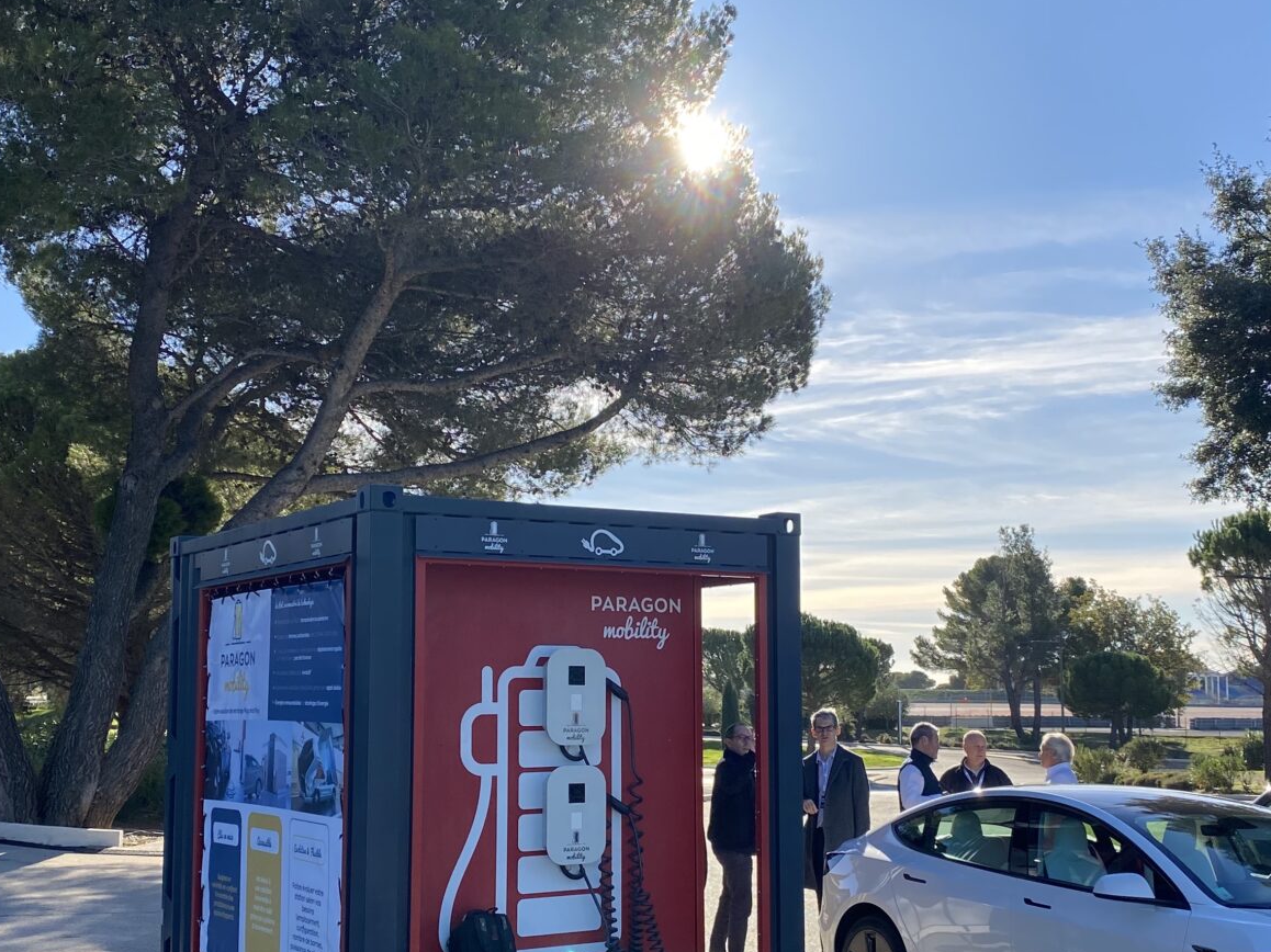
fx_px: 1689
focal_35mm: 46
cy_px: 571
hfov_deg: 41.2
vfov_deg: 31.4
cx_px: 639
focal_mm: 4.25
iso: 32
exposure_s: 1/1961
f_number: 1.8
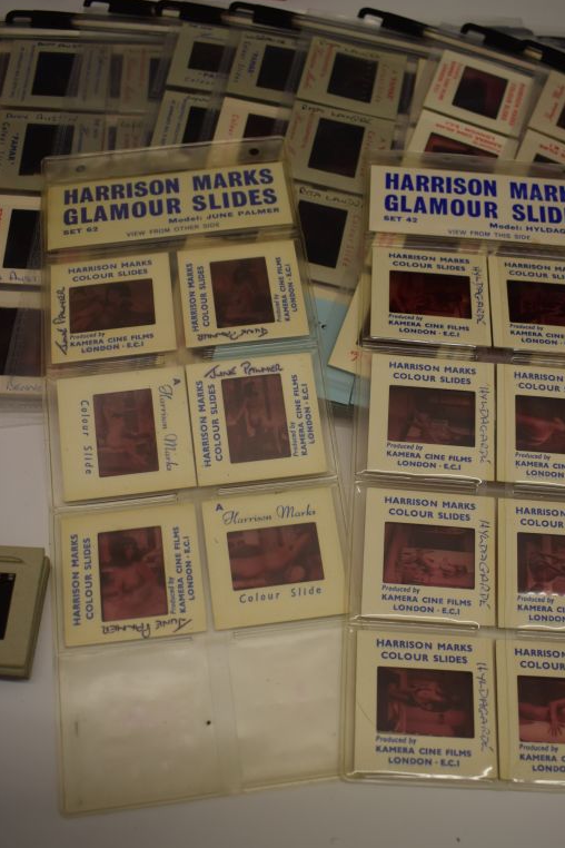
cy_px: 455
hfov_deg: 34.1
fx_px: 918
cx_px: 331
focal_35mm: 39
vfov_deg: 49.5
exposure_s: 1/100
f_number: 4.5
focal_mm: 22
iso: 400
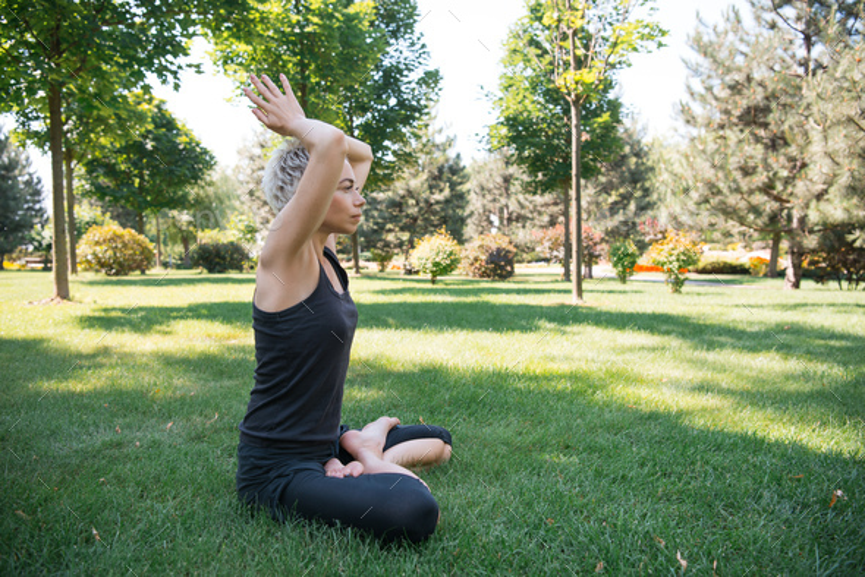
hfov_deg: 61.9
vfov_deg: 43.7
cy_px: 288
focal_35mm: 30
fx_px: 721
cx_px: 432
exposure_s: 1/400
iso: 250
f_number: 4
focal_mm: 30
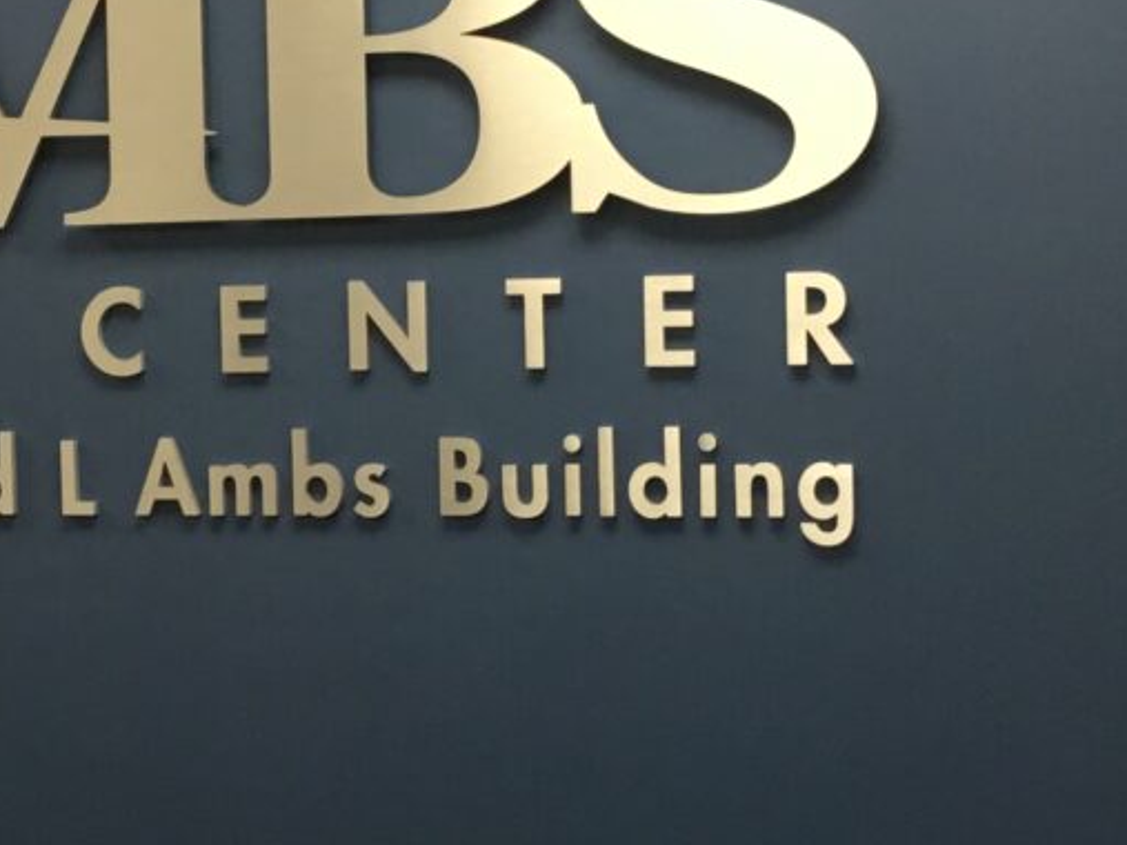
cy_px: 329
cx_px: 247
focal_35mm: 94
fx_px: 3060
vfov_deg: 15.7
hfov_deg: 20.7
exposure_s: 1/30
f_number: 2.4
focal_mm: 3.3
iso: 80
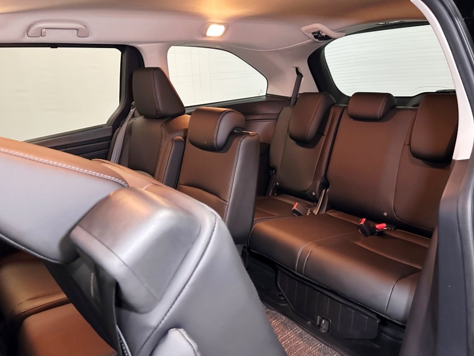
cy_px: 172
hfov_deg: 65.1
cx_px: 263
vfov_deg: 51.4
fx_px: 370
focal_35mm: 27
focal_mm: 6.86
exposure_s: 1/30
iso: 800
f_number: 1.78
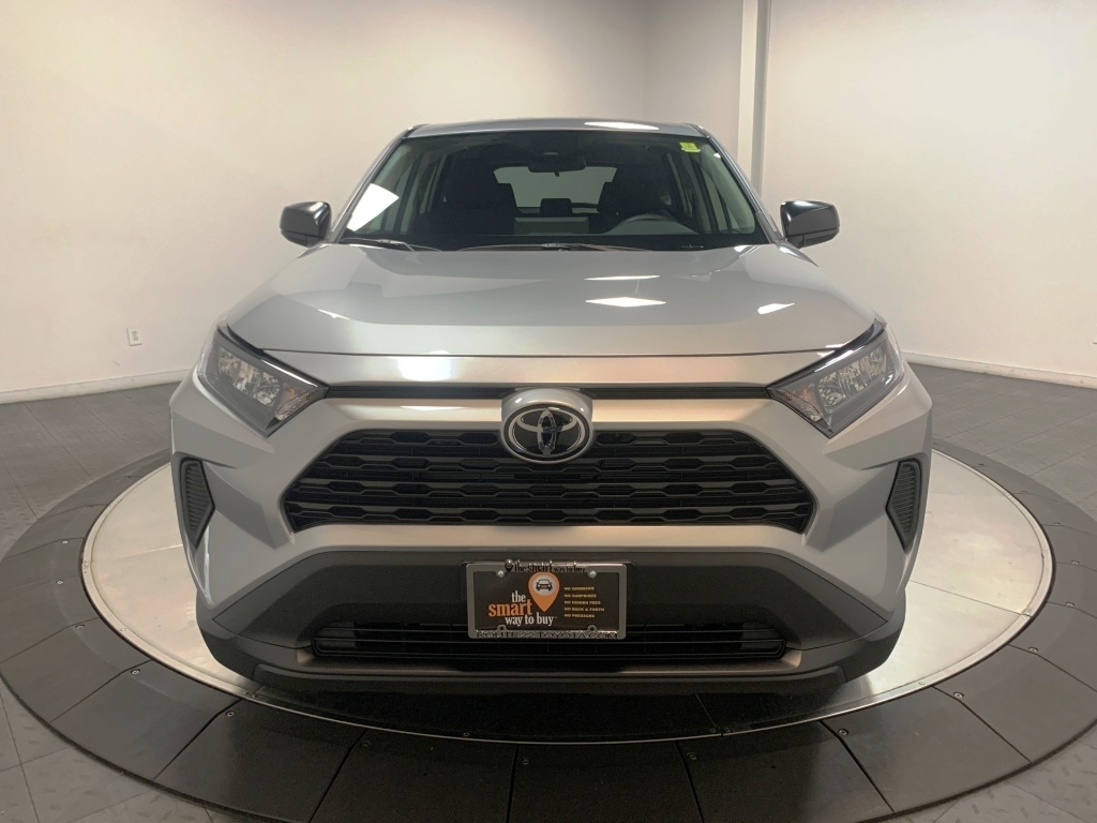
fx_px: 824
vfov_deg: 53.1
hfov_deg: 67.3
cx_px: 548
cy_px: 412
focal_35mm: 26
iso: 160
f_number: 1.8
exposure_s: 1/60
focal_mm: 4.25
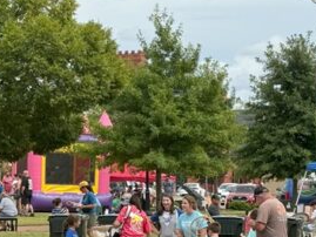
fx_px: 1251
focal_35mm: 137
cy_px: 171
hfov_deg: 14.2
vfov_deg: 10.8
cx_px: 22
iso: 64
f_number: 1.78
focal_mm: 6.76
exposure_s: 1/3817
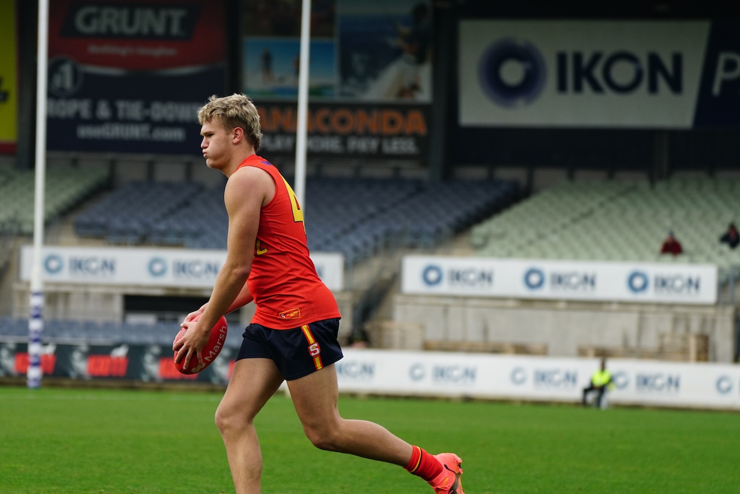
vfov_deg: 4.6
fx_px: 6085
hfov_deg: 7.0
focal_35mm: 296
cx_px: 248
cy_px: 254
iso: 800
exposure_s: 1/1250
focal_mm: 206
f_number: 5.6
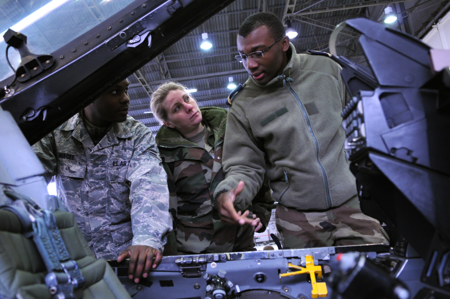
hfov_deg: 62.0
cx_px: 225
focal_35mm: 30
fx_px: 375
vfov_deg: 43.5
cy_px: 150
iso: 640
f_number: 3.5
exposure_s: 1/50
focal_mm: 20
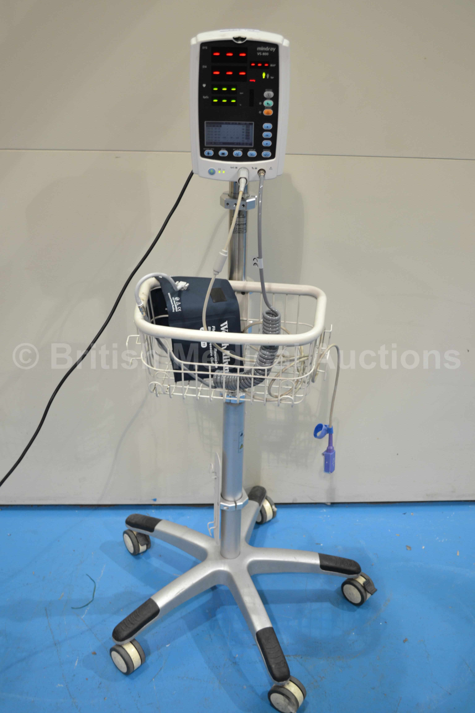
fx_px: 712
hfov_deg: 36.9
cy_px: 356
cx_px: 238
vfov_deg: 53.1
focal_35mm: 36
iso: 400
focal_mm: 24
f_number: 4
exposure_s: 1/20
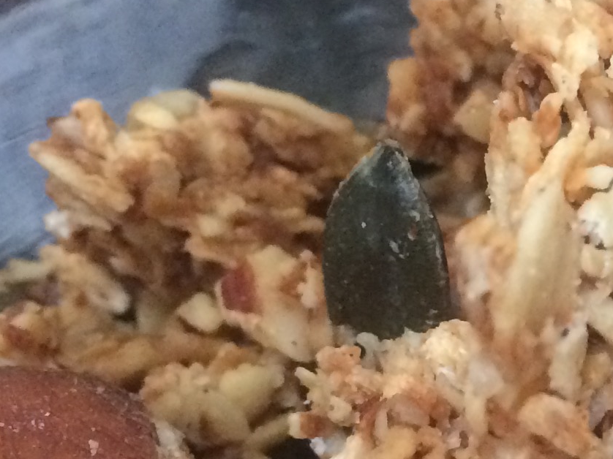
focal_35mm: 113
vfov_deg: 13.0
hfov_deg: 16.1
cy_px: 406
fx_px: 2000
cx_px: 888
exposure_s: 1/20
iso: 320
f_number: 2.2
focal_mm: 4.15
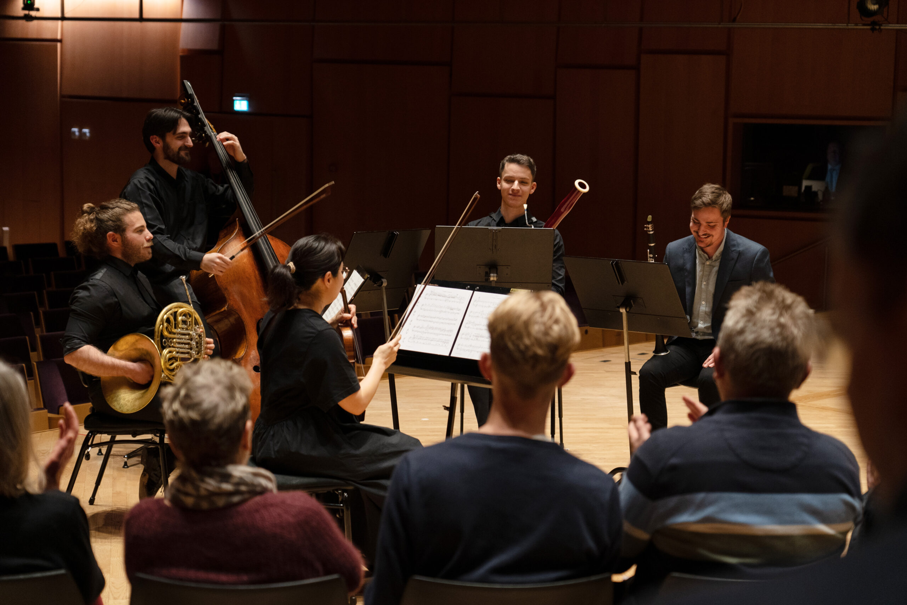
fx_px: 1839
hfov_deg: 27.7
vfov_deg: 18.7
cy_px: 302
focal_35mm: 73
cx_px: 454
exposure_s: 1/200
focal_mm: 73
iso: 2500
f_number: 4
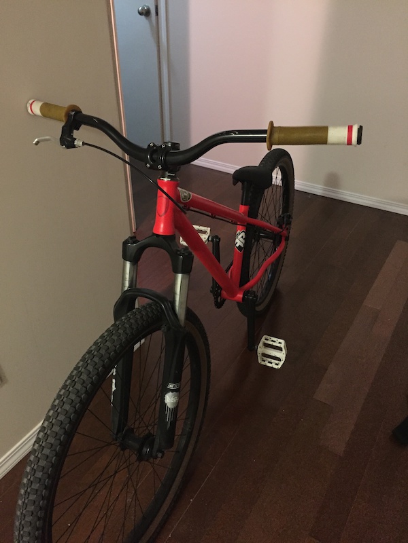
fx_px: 456
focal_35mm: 29
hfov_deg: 48.2
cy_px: 272
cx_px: 204
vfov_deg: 61.7
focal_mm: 4.15
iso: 500
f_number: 2.2
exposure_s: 1/15
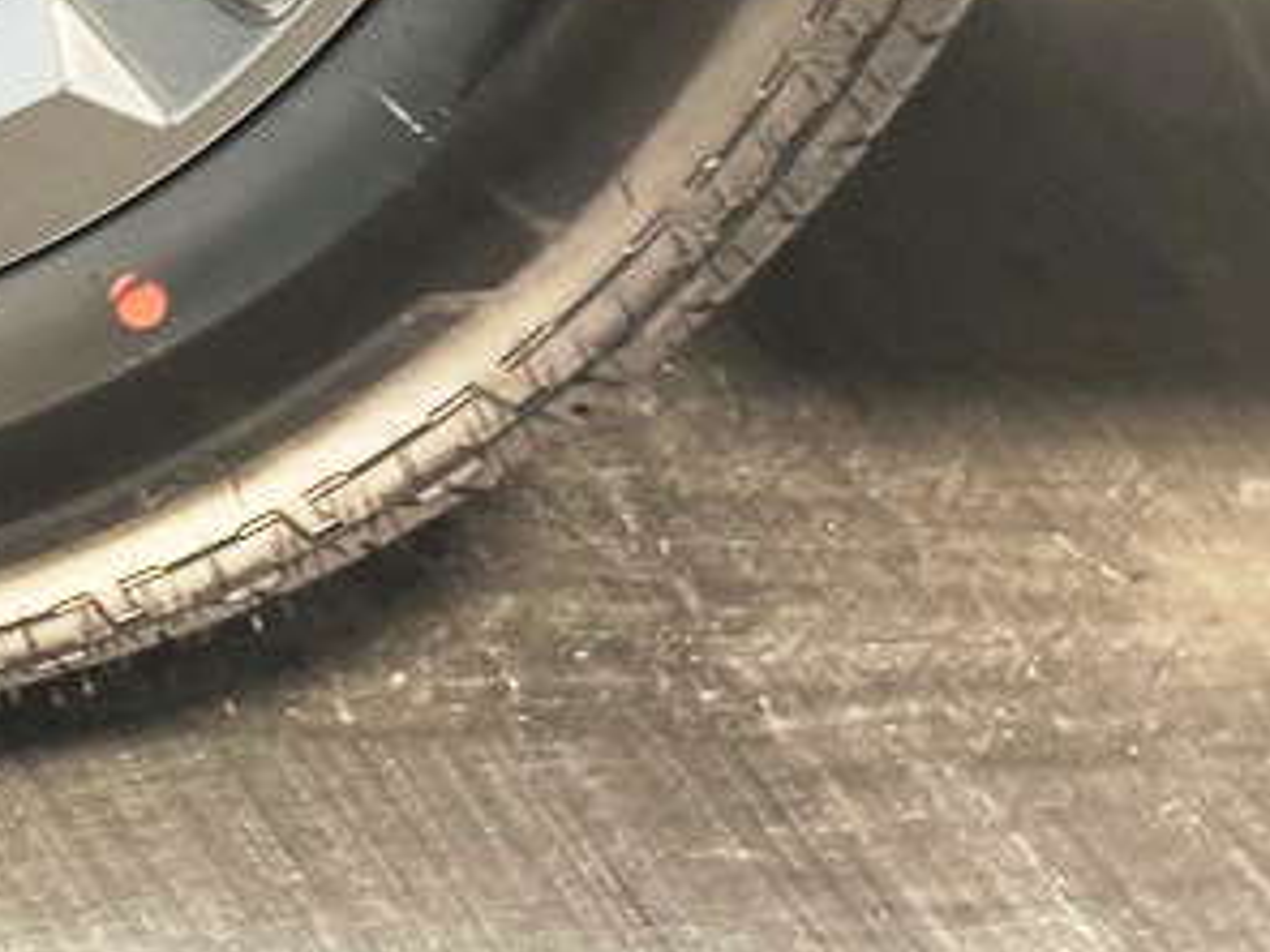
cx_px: -579
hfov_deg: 11.5
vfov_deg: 8.7
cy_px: -579
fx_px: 6090
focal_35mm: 166
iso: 640
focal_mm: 6.86
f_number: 1.78
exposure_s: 1/20
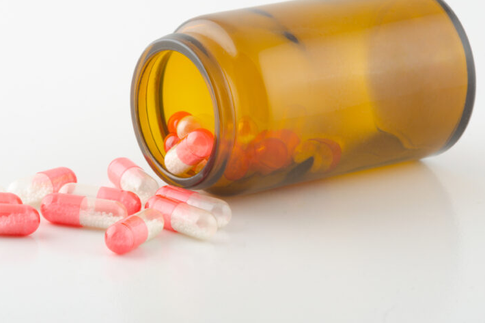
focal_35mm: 227
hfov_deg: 9.1
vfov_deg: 6.1
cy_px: 102
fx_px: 3054
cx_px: 178
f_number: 14
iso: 100
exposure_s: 1/100
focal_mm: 105
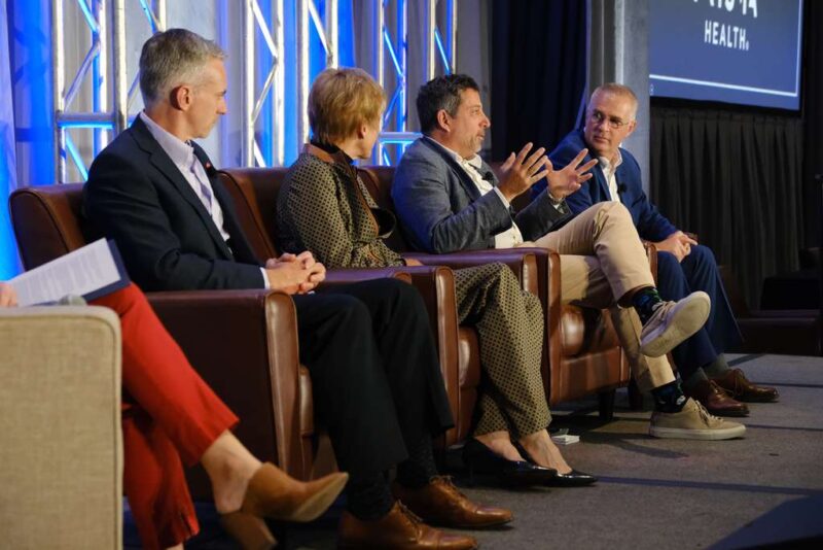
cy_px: 275
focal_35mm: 83
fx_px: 1898
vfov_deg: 16.5
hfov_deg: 24.5
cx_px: 412
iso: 3200
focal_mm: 55
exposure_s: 1/125
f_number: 4
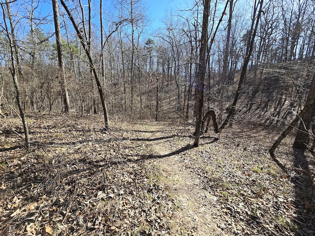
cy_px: 118
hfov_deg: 106.2
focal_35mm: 13
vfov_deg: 89.9
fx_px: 118
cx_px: 158
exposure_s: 1/2000
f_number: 2.2
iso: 160
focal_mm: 2.2
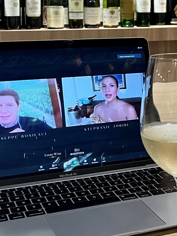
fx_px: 525
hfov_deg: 18.7
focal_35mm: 77
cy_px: 37
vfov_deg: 24.8
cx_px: 175
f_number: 1.6
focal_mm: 5.1
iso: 320
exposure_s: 1/60
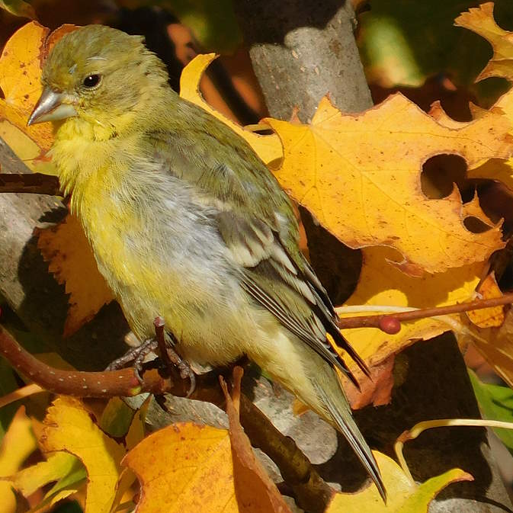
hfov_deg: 1.6
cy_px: 256
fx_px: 18125
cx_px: 184
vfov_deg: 1.6
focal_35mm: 1081
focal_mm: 160
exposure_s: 1/500
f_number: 6.5
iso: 125
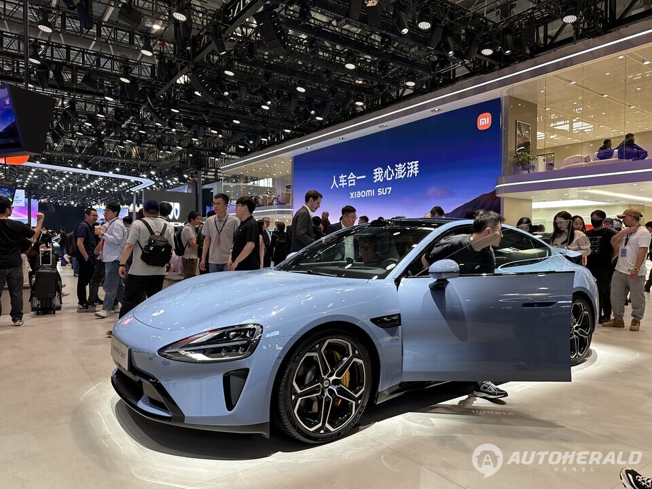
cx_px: 326
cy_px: 244
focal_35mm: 24
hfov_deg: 71.6
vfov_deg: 56.8
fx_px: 452
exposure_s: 1/120
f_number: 1.78
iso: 100
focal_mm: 6.86
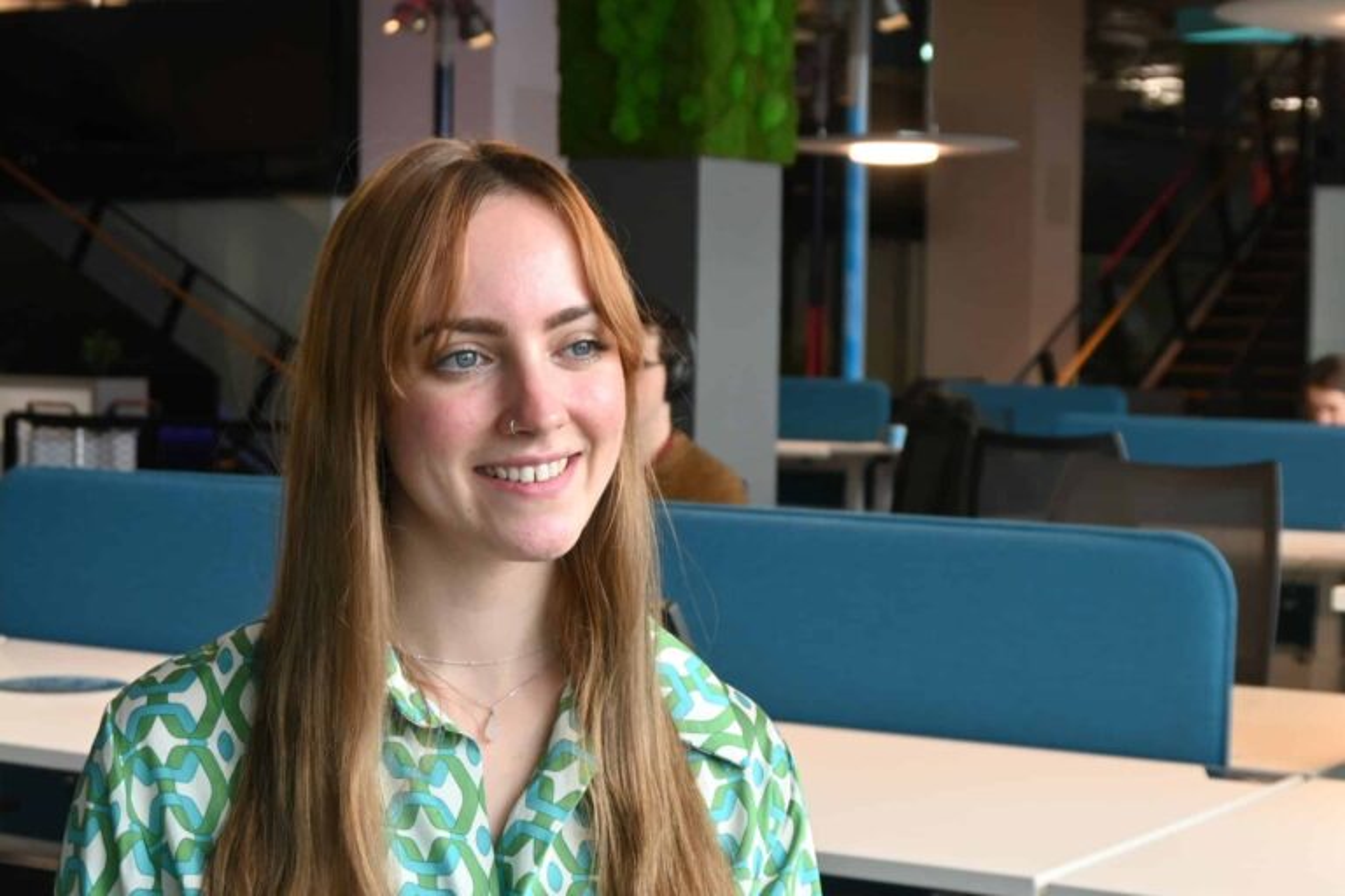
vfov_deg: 28.5
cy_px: 448
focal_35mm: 47
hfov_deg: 41.7
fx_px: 1765
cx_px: 672
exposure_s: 1/30
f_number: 5.6
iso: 200
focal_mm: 31.5
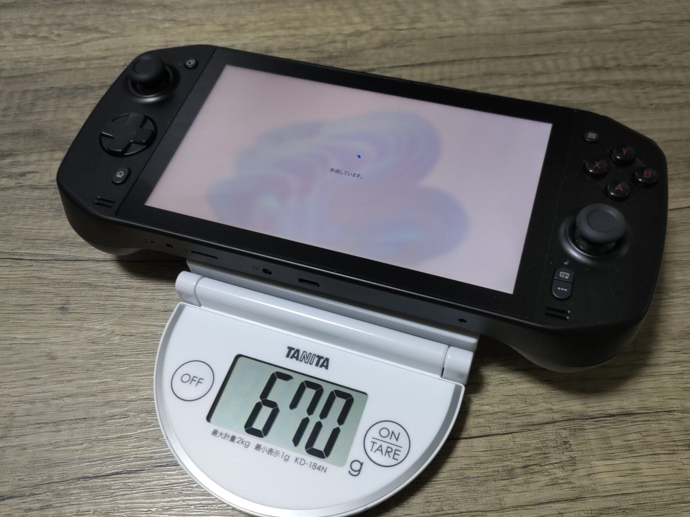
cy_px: 280
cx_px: 346
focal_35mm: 31
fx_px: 618
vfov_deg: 45.4
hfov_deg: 58.4
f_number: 1.79
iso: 219
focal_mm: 4.8
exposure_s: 1/50
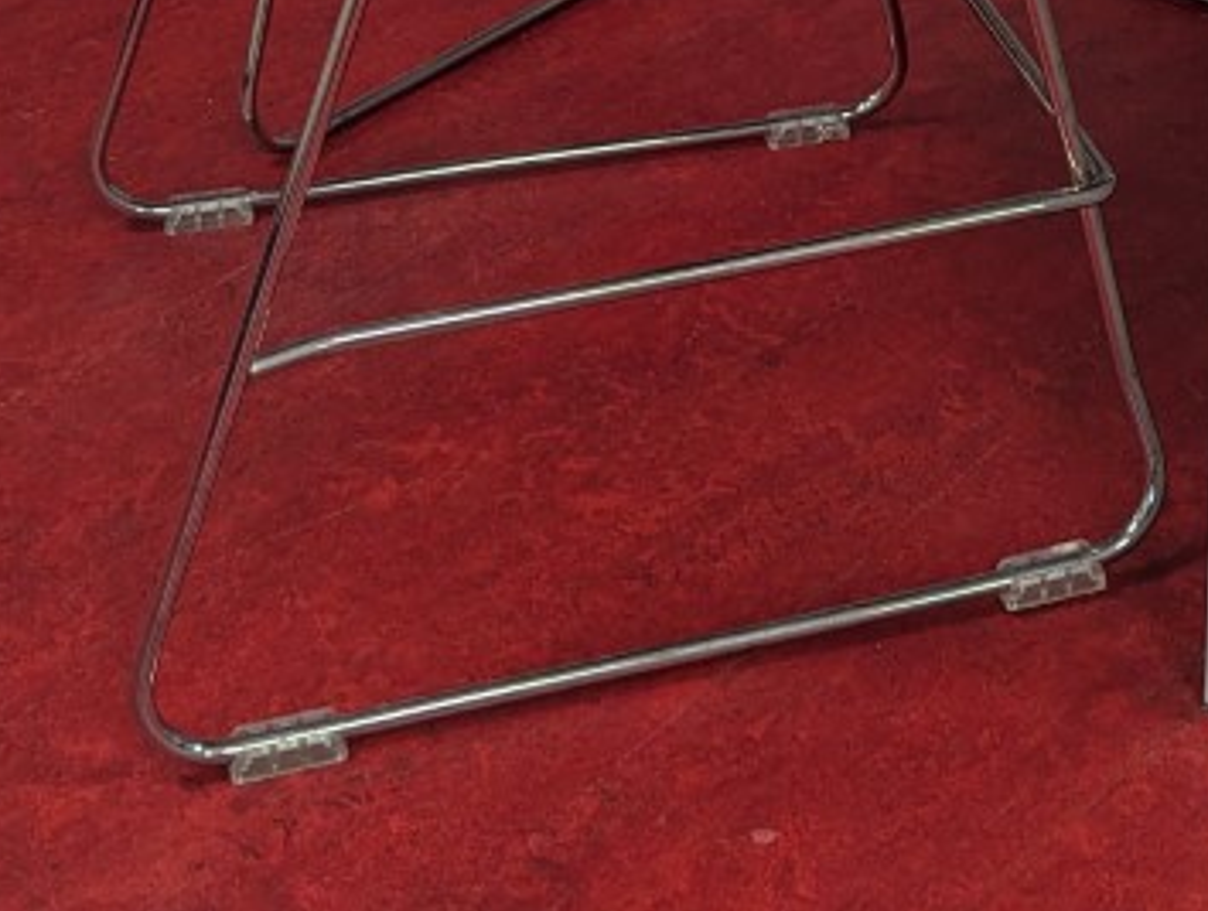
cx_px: 783
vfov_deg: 16.8
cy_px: -389
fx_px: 2832
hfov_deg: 24.0
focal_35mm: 81
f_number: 1.85
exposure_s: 1/100
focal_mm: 6.81
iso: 333
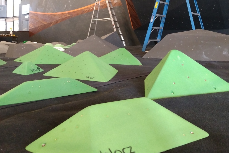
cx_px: 110
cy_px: 27
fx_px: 184
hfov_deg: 63.6
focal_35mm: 29
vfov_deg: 42.6
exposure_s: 1/30
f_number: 2
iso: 441
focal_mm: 3.54
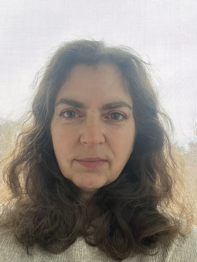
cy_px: 131
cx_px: 98
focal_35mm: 30
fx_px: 228
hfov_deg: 46.8
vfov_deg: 60.0
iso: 250
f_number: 2.2
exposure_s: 1/60
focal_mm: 2.71
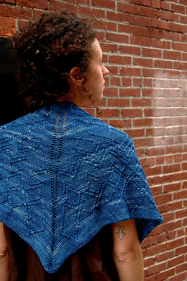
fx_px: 444
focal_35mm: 57
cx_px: 94
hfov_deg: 23.8
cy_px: 140
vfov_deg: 35.1
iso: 200
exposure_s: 1/30
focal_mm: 38
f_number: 5
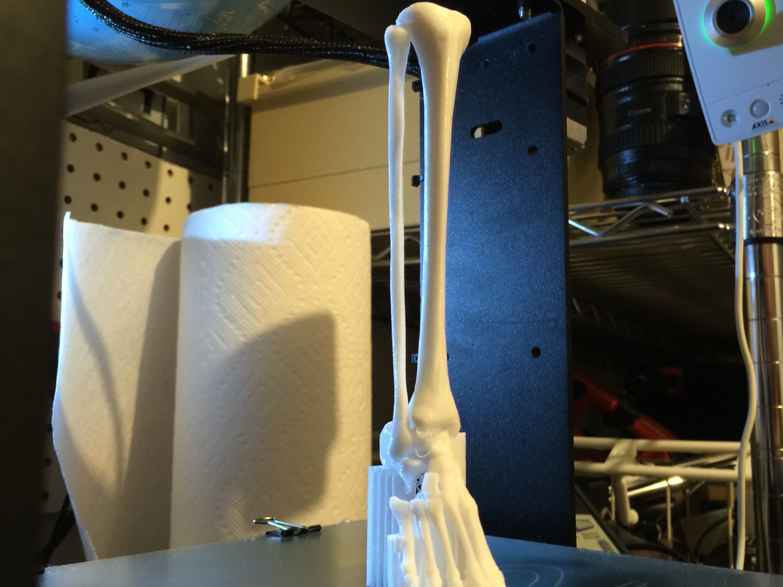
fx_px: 792
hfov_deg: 52.6
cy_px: 316
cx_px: 423
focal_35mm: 35
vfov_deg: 40.7
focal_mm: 4.15
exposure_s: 1/4
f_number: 2.2
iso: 64
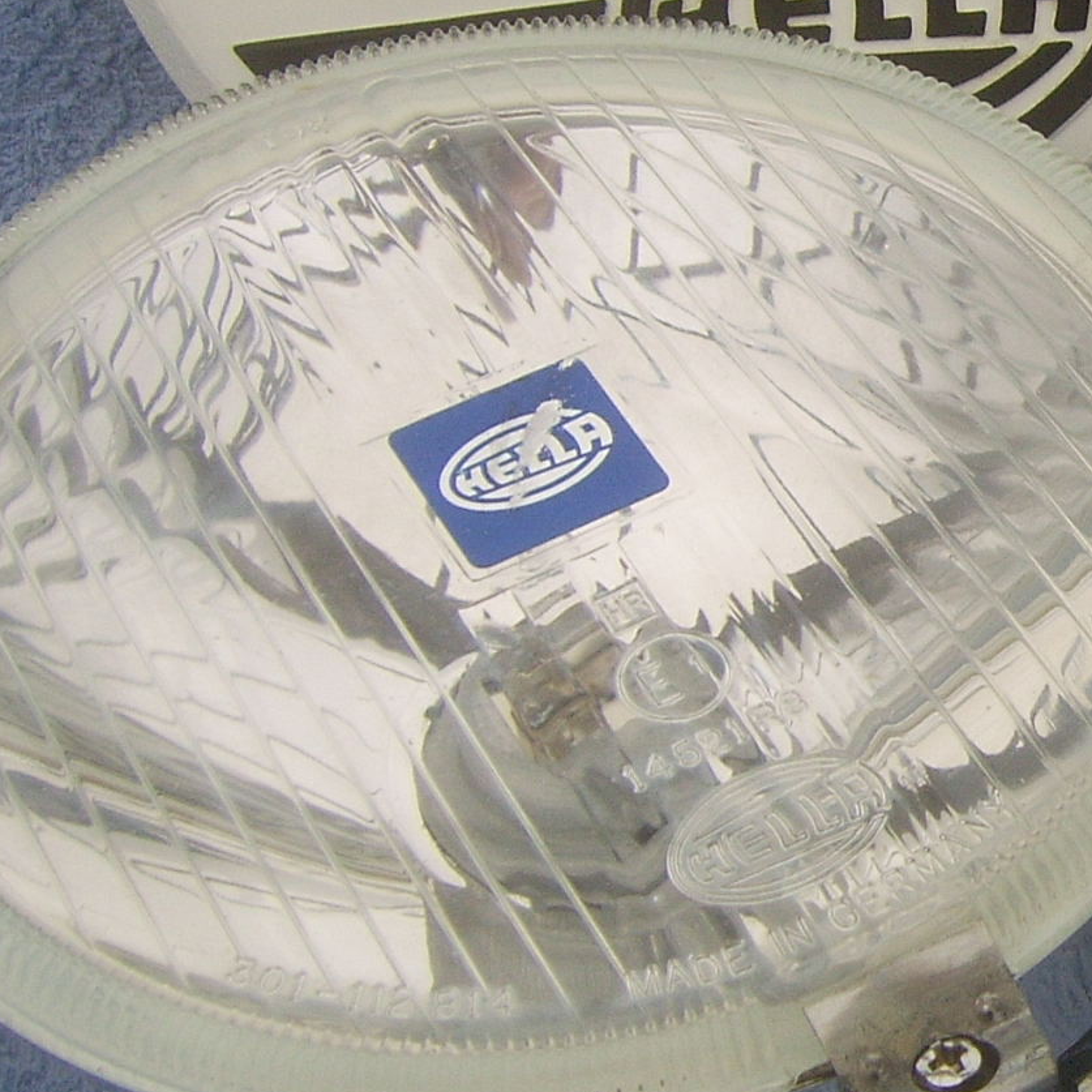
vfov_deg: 16.7
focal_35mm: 104
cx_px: 1346
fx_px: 3712
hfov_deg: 16.0
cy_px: 428
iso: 50
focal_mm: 7.8
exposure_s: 1/80
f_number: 4
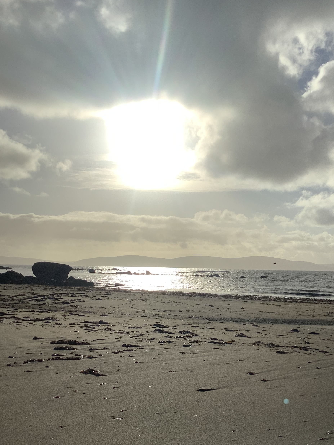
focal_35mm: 41
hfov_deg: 34.9
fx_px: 527
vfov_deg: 45.5
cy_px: 272
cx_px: 218
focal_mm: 3.3
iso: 25
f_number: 2.4
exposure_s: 1/10204
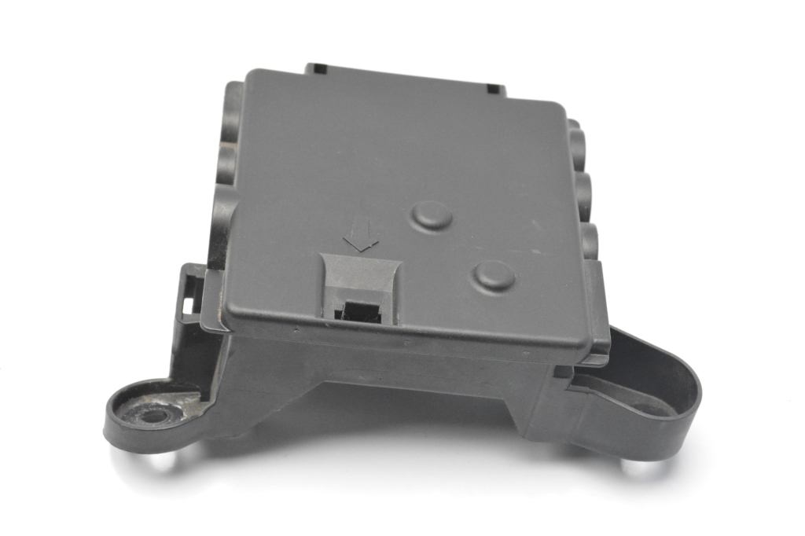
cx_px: 402
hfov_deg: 24.6
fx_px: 1844
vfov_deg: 16.5
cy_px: 268
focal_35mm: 82
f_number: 9
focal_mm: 55
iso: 6400
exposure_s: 1/320
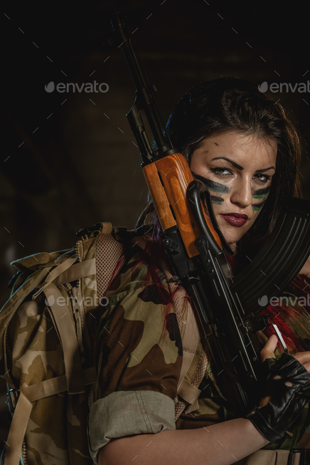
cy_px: 296
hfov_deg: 7.8
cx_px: 181
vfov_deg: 11.7
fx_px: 2271
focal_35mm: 176
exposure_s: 1/125
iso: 100
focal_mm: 130
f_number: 7.1
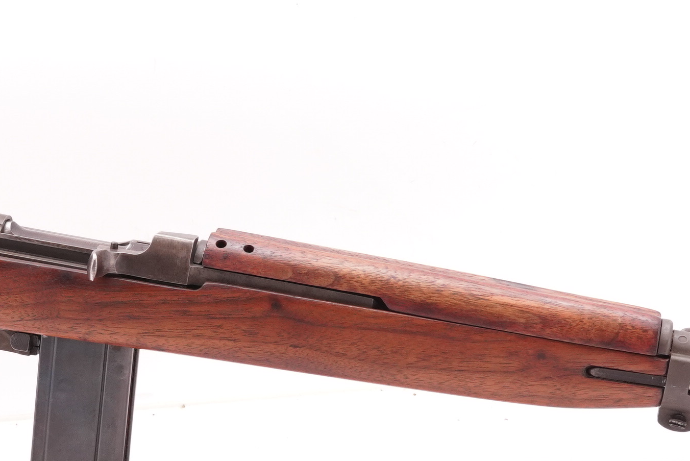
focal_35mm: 118
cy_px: 306
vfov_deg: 11.7
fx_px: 2254
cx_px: 227
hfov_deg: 17.4
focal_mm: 25
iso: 1000
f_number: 5.6
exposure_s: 1/125
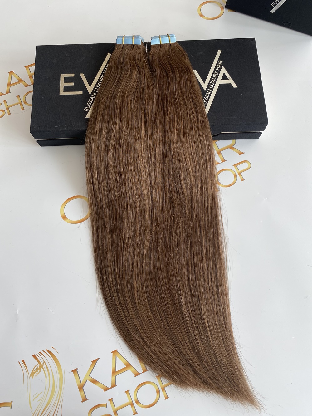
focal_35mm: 26
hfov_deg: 53.1
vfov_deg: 67.3
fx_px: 312
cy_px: 208
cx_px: 156
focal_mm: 4.25
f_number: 1.8
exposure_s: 1/279
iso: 32
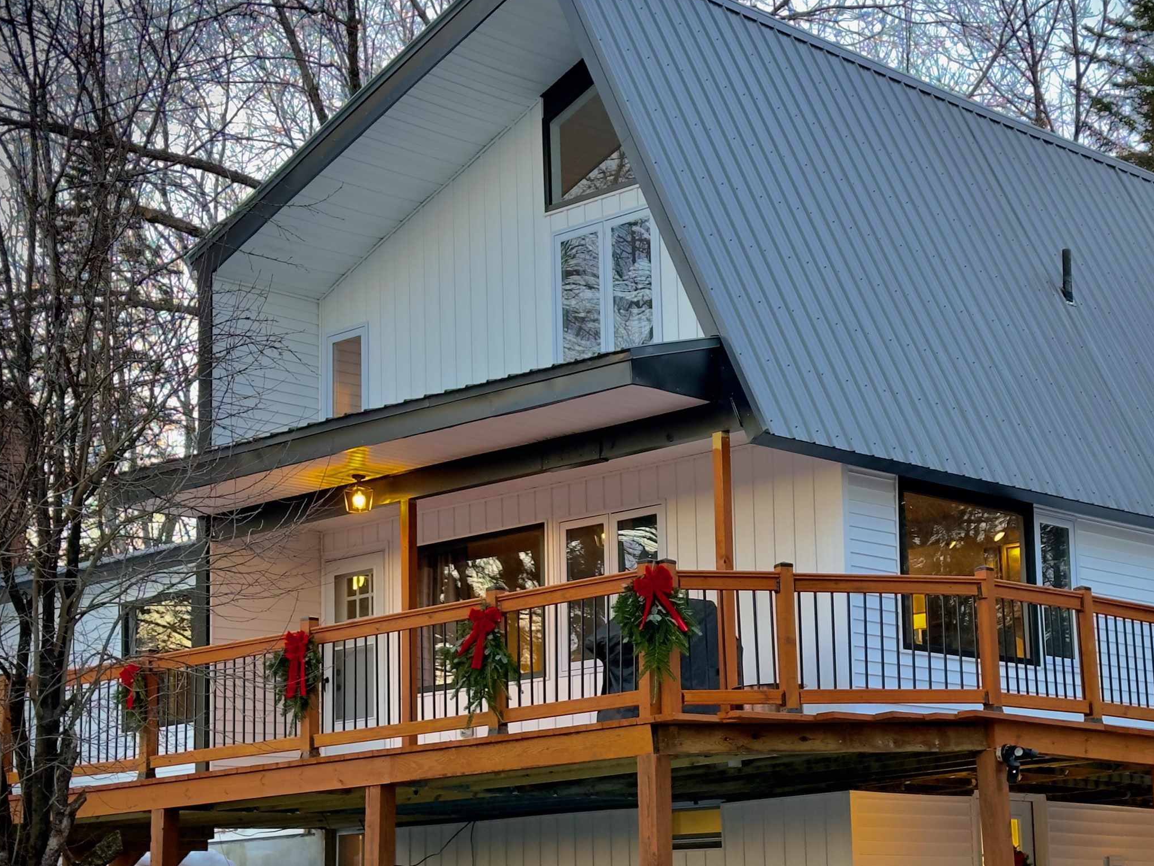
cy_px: 562
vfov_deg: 20.4
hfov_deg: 26.9
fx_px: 2400
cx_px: 723
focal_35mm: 72
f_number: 1.78
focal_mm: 6.86
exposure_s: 1/60
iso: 100
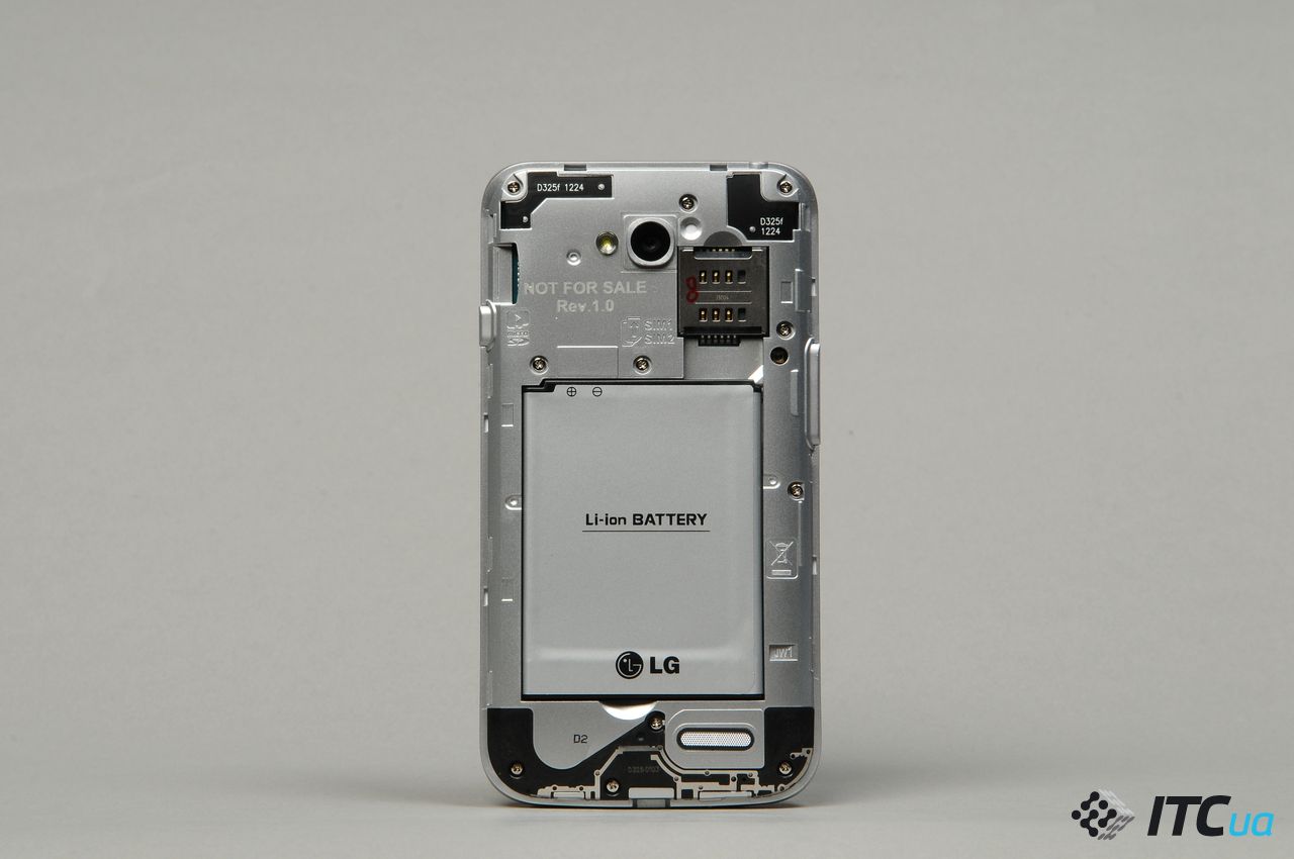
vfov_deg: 16.5
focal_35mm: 82
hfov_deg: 24.6
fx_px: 2962
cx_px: 647
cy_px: 430
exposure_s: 1/80
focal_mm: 55
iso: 200
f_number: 18
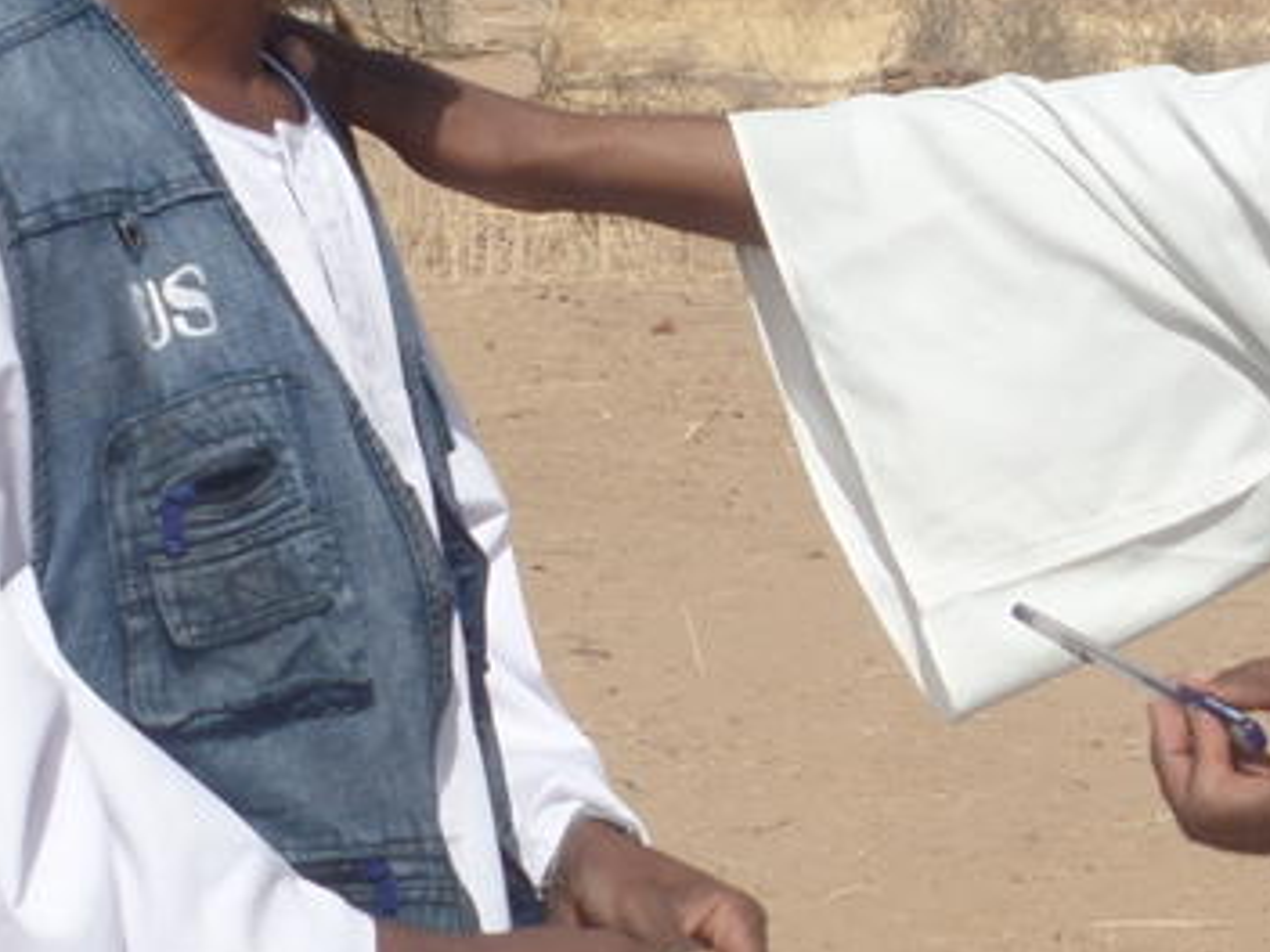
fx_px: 5246
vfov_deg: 10.4
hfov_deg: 13.6
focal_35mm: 143
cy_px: 512
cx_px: 1263
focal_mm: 7.5
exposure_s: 1/1000
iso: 80
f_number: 3.6
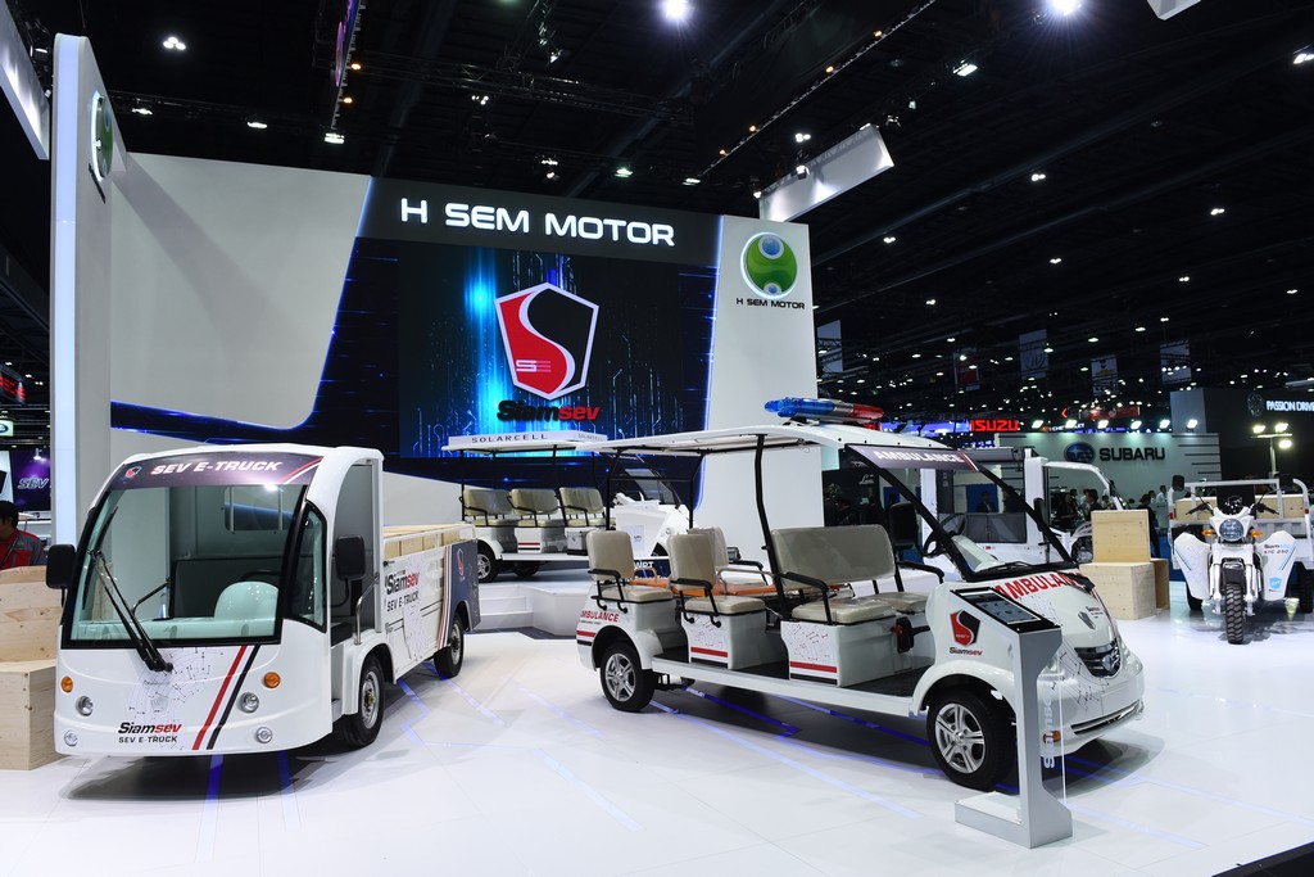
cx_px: 657
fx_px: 876
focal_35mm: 24
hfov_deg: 73.7
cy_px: 438
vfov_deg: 53.1
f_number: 8
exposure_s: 1/160
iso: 1000
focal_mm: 24
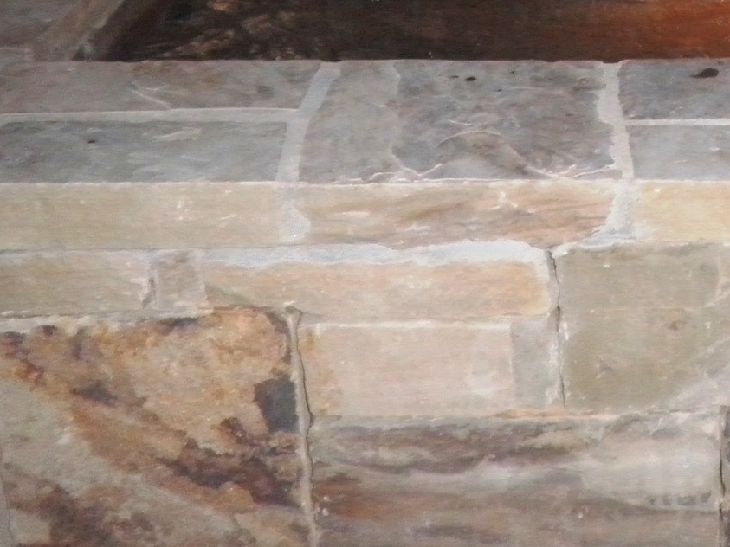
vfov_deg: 17.5
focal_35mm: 79
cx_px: 830
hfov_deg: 23.1
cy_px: -156
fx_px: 1666
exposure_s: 1/30
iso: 160
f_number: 2.6
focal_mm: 4.65
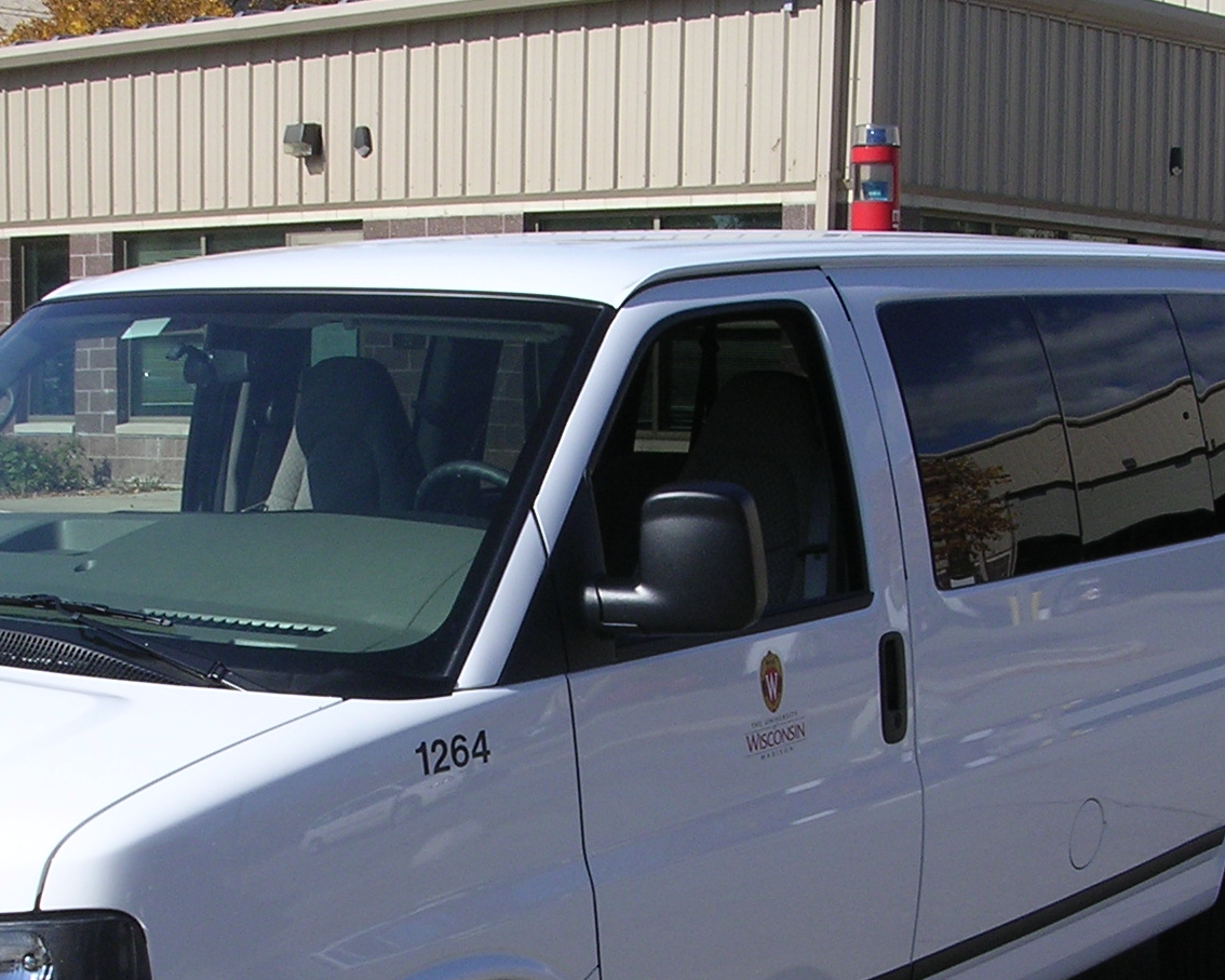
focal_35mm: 67
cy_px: 749
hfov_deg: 28.3
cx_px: 522
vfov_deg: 22.6
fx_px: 2429
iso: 100
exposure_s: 1/377
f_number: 5.6
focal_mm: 5.8
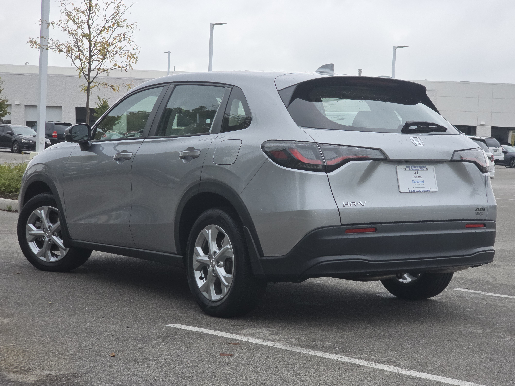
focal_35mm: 69
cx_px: 258
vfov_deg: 21.3
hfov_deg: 28.2
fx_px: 1027
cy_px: 193
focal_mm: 7.9
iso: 50
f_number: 2.4
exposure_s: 1/761
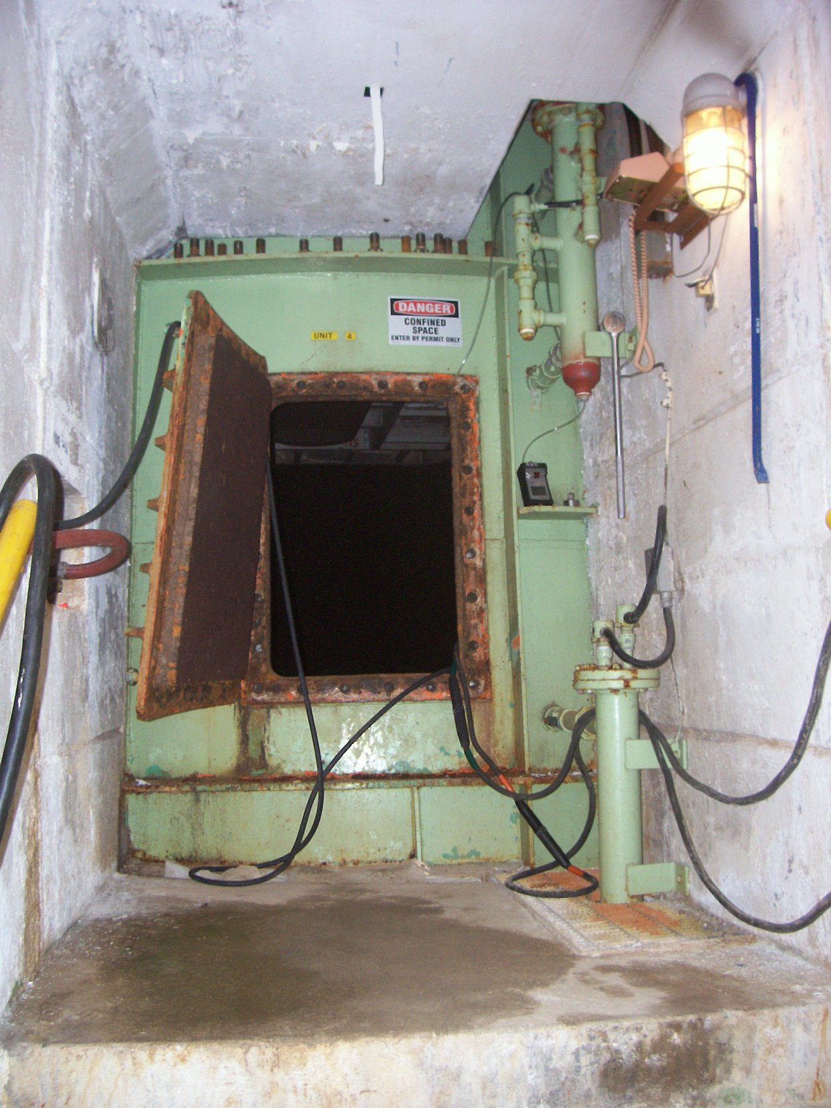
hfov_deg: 41.8
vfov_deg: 54.0
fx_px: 1088
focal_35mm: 34
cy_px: 554
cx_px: 416
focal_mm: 5.6
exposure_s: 1/112
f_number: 2.7
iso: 140
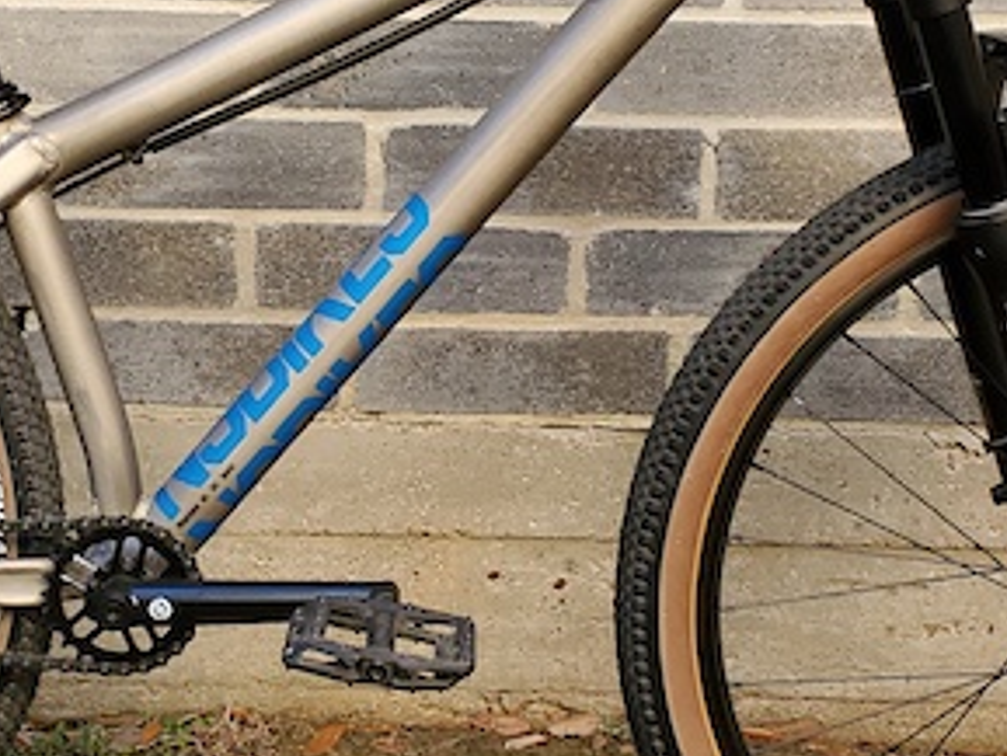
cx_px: 422
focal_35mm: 72
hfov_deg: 27.0
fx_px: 2095
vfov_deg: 20.4
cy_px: 286
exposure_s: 1/120
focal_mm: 4.3
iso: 80
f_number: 2.4
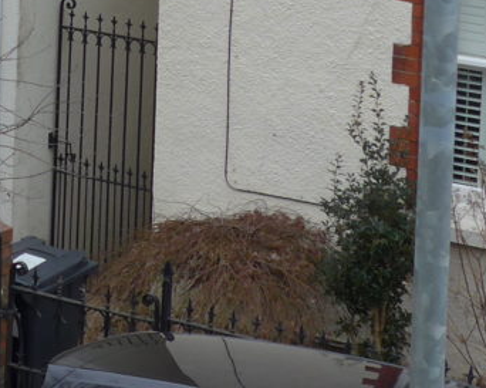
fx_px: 3090
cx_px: -436
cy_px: -249
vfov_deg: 7.0
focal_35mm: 215
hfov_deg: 8.6
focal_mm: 10.1
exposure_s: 1/250
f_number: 3.2
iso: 80
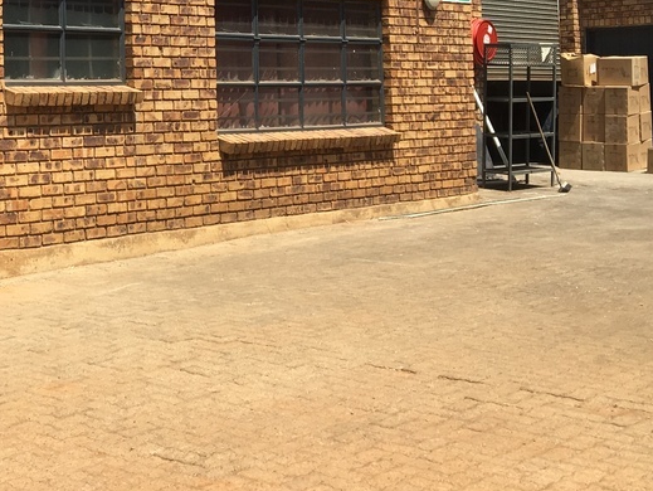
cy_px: 35
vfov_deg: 21.4
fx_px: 1265
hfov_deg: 27.7
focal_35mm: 67
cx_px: 40
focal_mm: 4.15
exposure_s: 1/1282
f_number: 2.2
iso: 25
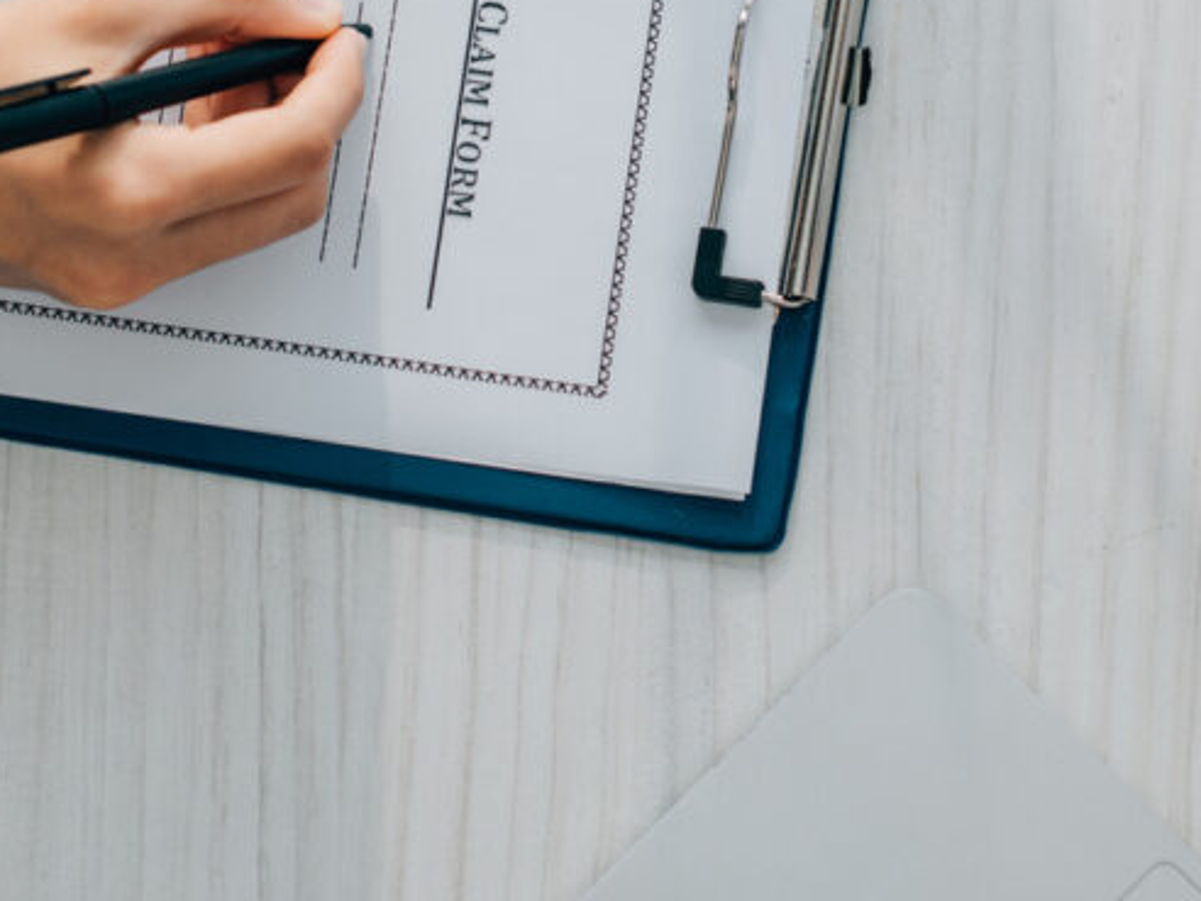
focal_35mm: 150
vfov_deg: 9.8
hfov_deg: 13.2
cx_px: 615
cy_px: 43
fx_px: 5204
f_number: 3.5
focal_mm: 50
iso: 160
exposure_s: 1/200
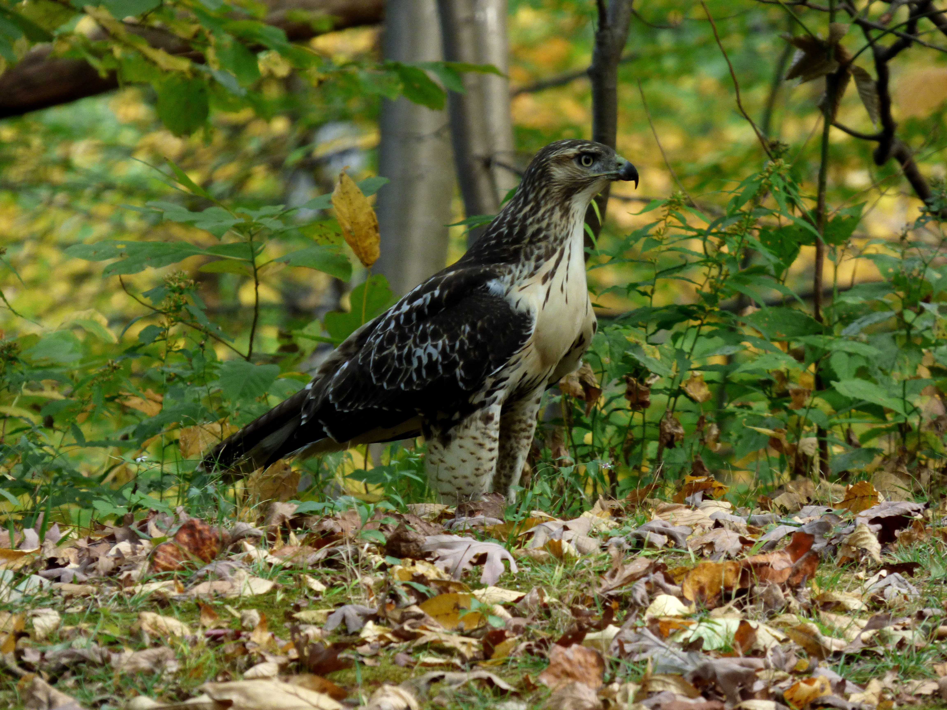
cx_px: 474
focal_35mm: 681
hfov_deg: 2.9
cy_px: 355
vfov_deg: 2.2
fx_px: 18630
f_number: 5.6
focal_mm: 122.02
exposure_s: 1/50
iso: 400
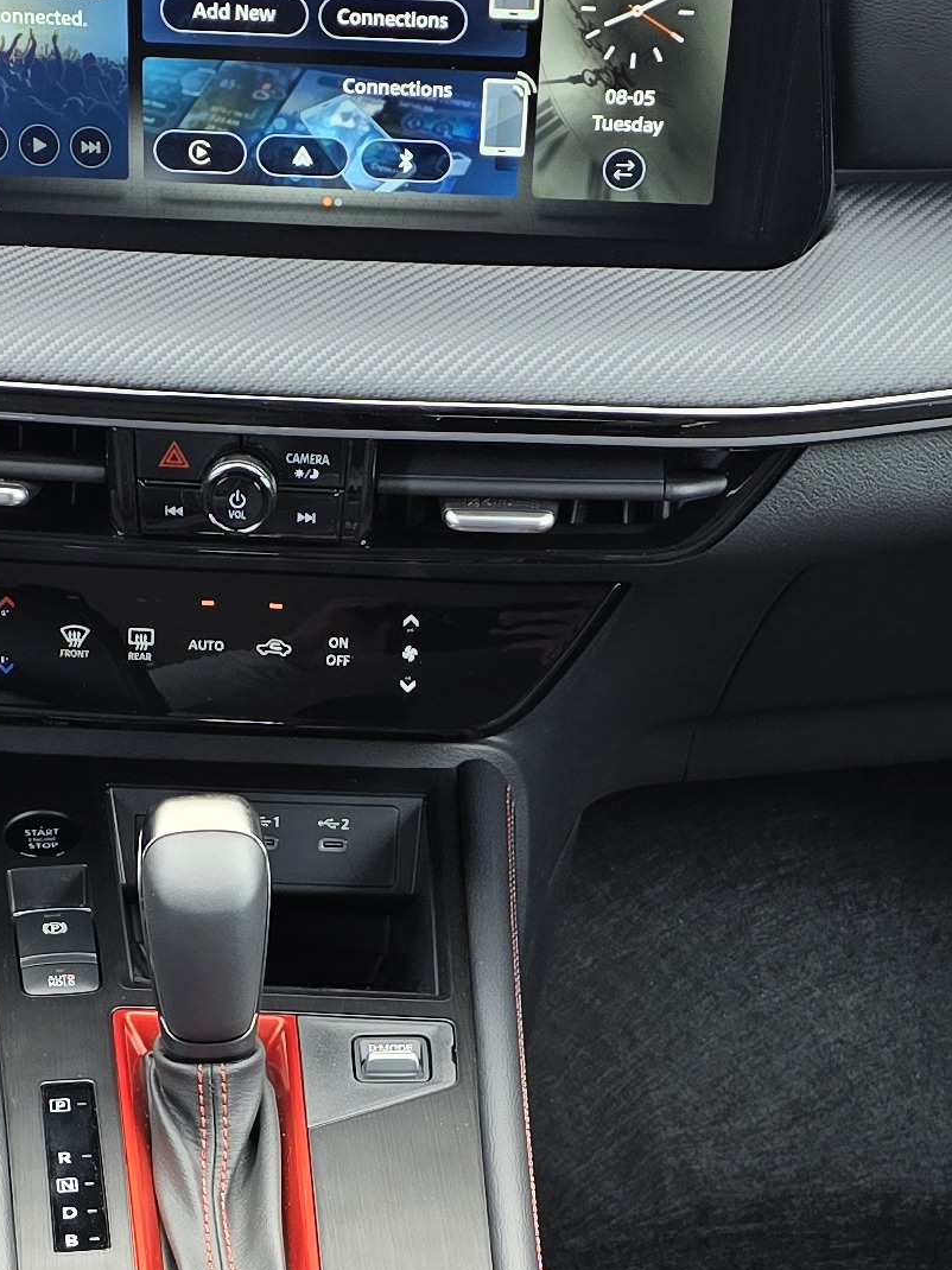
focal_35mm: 86
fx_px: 3155
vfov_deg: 22.0
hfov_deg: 17.1
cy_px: 1224
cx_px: 269
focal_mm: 6.3
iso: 40
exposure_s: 1/180
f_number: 1.7
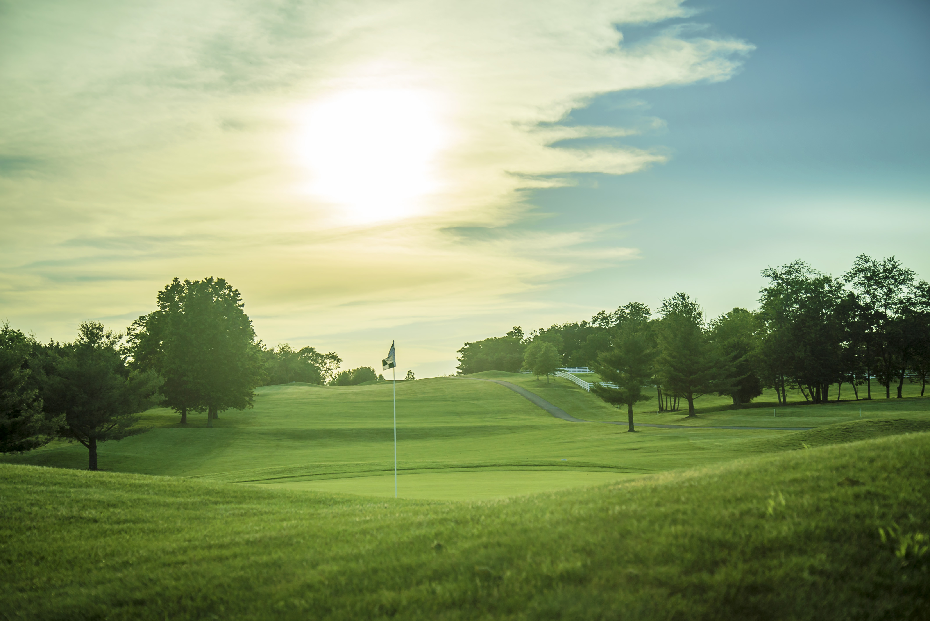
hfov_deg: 36.2
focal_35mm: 55
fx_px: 1422
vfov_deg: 24.6
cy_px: 310
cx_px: 465
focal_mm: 55
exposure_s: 1/125
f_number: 4
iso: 100
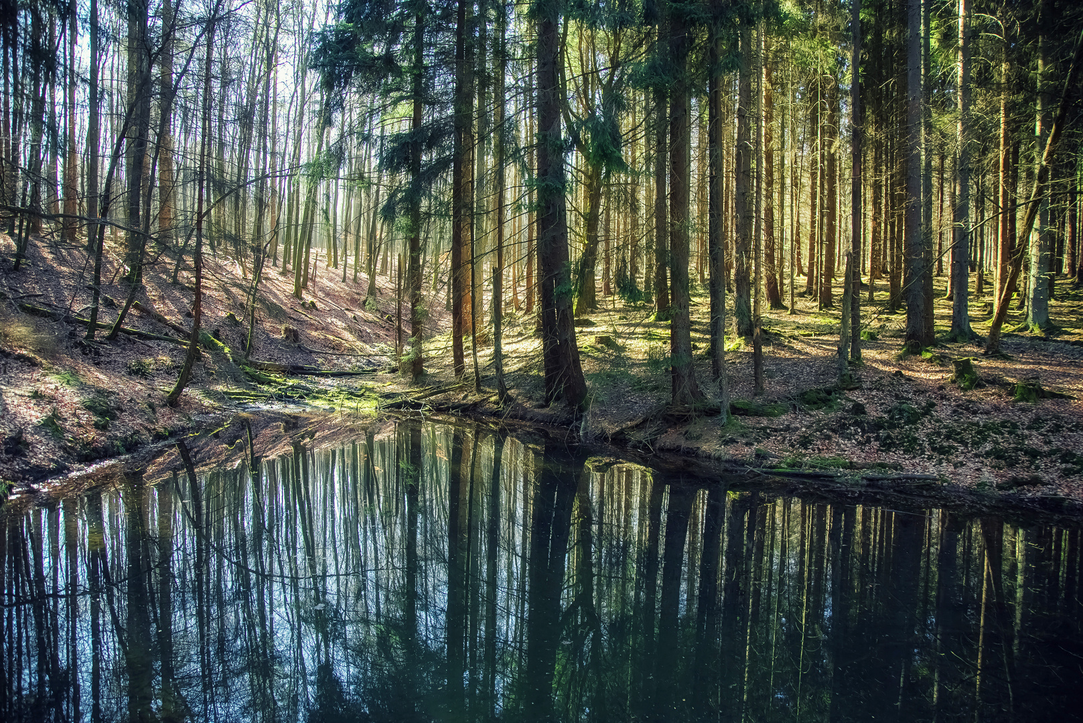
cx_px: 542
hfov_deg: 73.7
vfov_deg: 53.2
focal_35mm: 24
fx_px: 722
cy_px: 362
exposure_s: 1/50
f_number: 4
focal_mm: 24
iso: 250
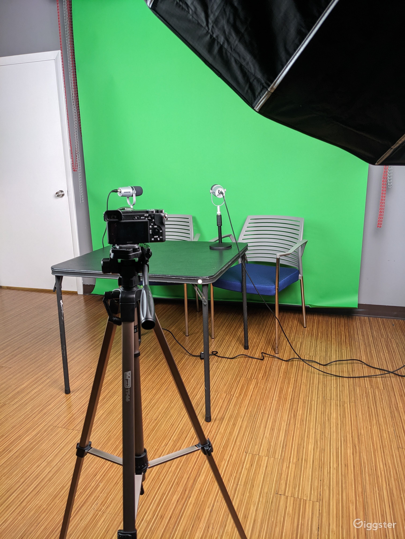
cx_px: 202
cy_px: 270
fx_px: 421
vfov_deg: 65.3
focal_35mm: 27
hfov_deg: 51.4
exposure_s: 1/43.7
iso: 57
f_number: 1.73
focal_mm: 4.38
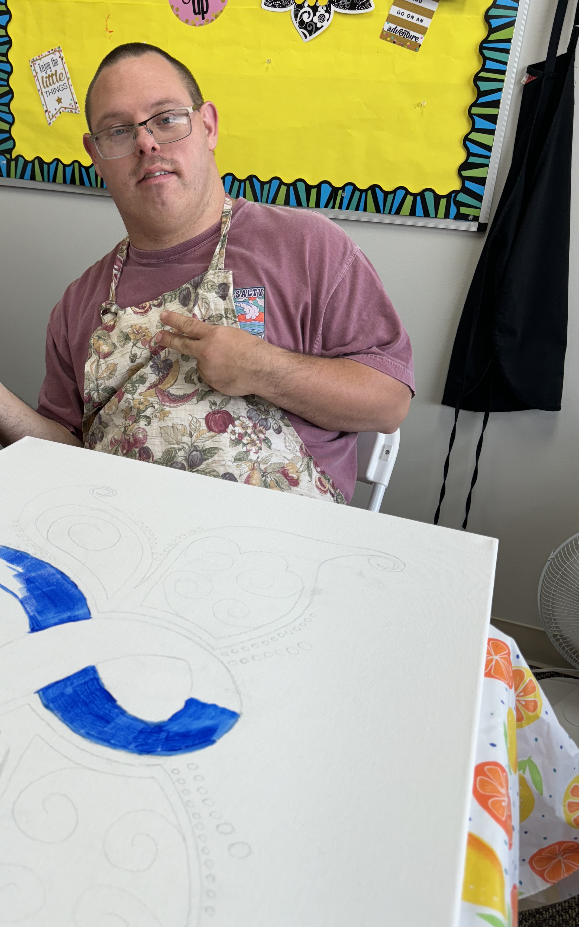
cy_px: 453
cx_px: 209
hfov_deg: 41.5
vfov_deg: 62.9
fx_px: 757
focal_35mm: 30
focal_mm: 6.76
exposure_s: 1/134
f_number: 1.78
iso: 64
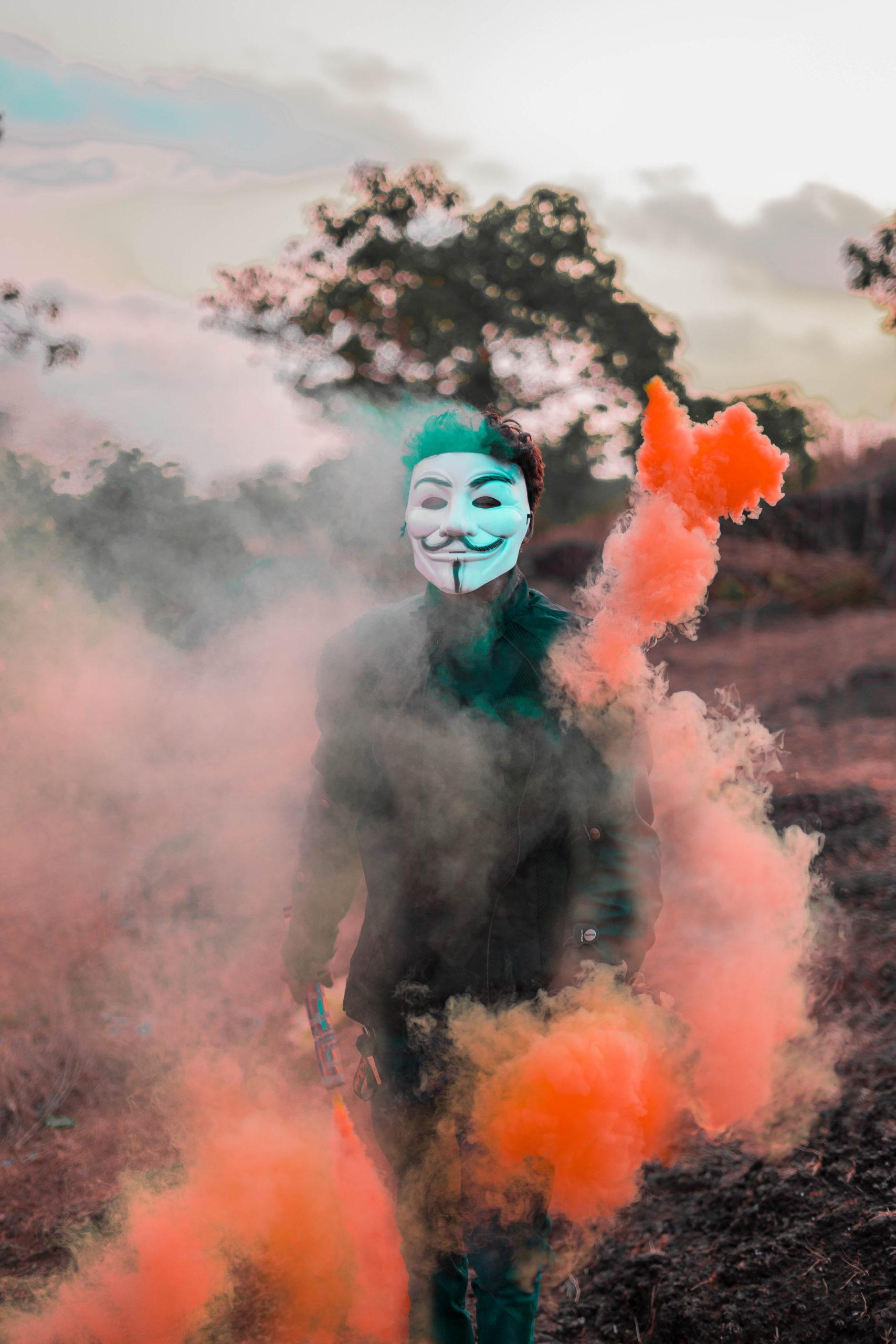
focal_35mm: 50
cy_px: 672
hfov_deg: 27.0
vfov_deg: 39.6
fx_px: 1866
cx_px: 448
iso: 400
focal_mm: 50
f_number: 1.8
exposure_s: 1/1600
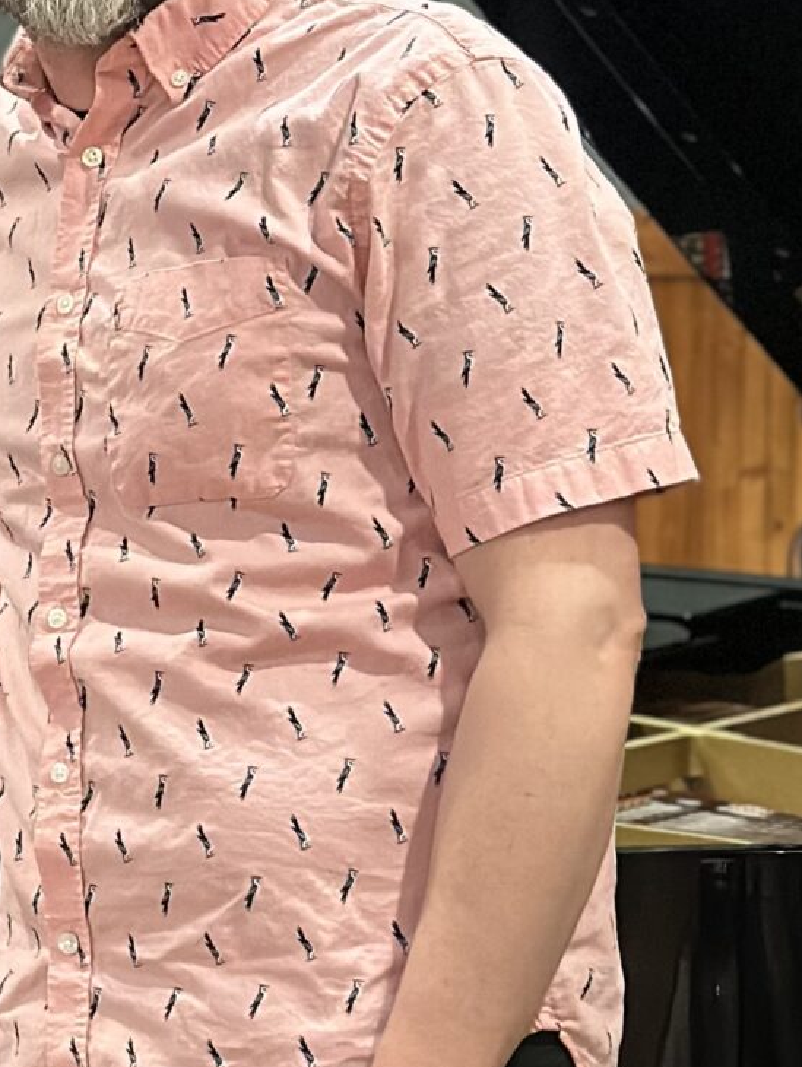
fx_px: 4321
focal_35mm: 140
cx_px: -295
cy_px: 520
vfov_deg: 14.1
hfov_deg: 10.3
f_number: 1.78
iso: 640
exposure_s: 1/40
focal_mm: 6.86
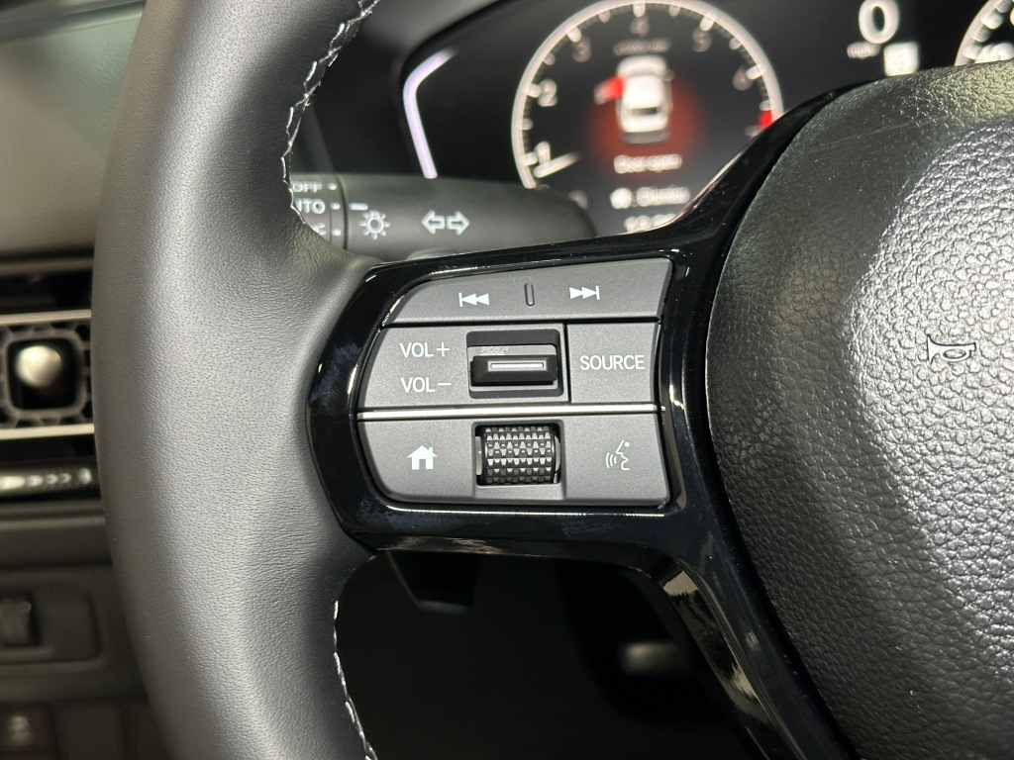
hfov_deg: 39.7
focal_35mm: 48
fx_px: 1406
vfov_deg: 30.3
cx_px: 507
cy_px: 380
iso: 400
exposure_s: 1/40
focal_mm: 6.86
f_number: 1.78
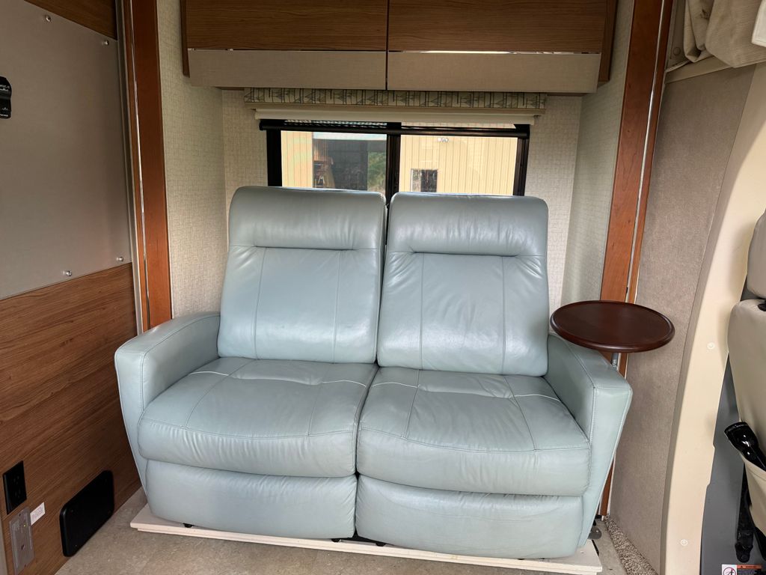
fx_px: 531
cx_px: 383
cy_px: 288
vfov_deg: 56.8
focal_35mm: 24
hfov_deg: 71.6
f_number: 1.78
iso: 200
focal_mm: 6.86
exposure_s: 1/102
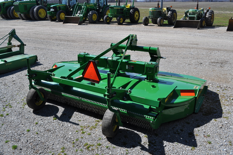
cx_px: 116
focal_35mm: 33
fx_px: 213
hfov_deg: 57.3
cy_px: 78
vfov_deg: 39.9
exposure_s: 1/320
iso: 200
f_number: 9
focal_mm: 22
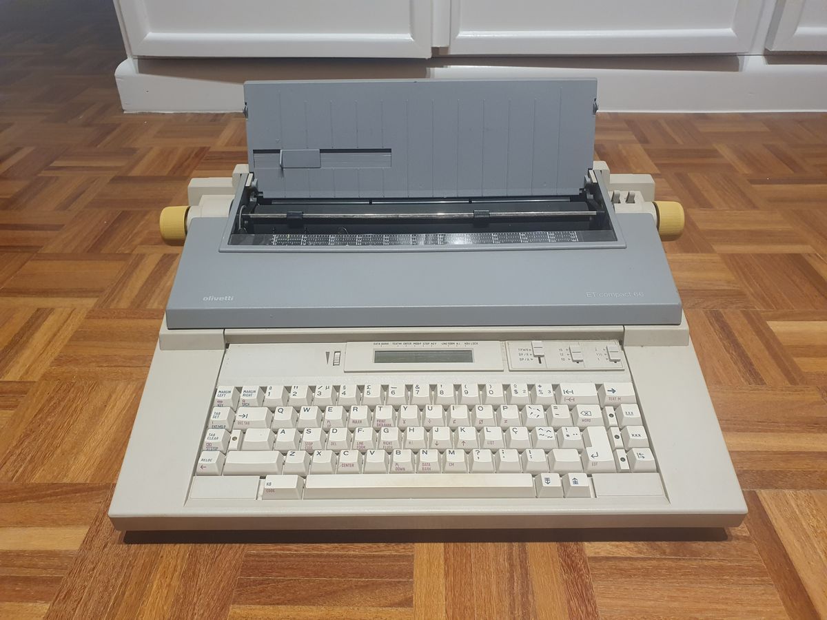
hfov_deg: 67.3
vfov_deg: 53.1
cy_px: 310
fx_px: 621
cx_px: 414
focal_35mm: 26
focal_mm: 4.32
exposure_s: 1/40
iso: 250
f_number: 2.4
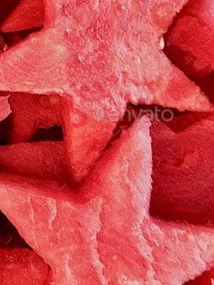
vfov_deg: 26.6
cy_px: 64
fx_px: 593
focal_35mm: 72
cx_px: -4
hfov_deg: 19.8
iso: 250
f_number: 2.2
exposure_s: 1/24
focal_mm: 4.15
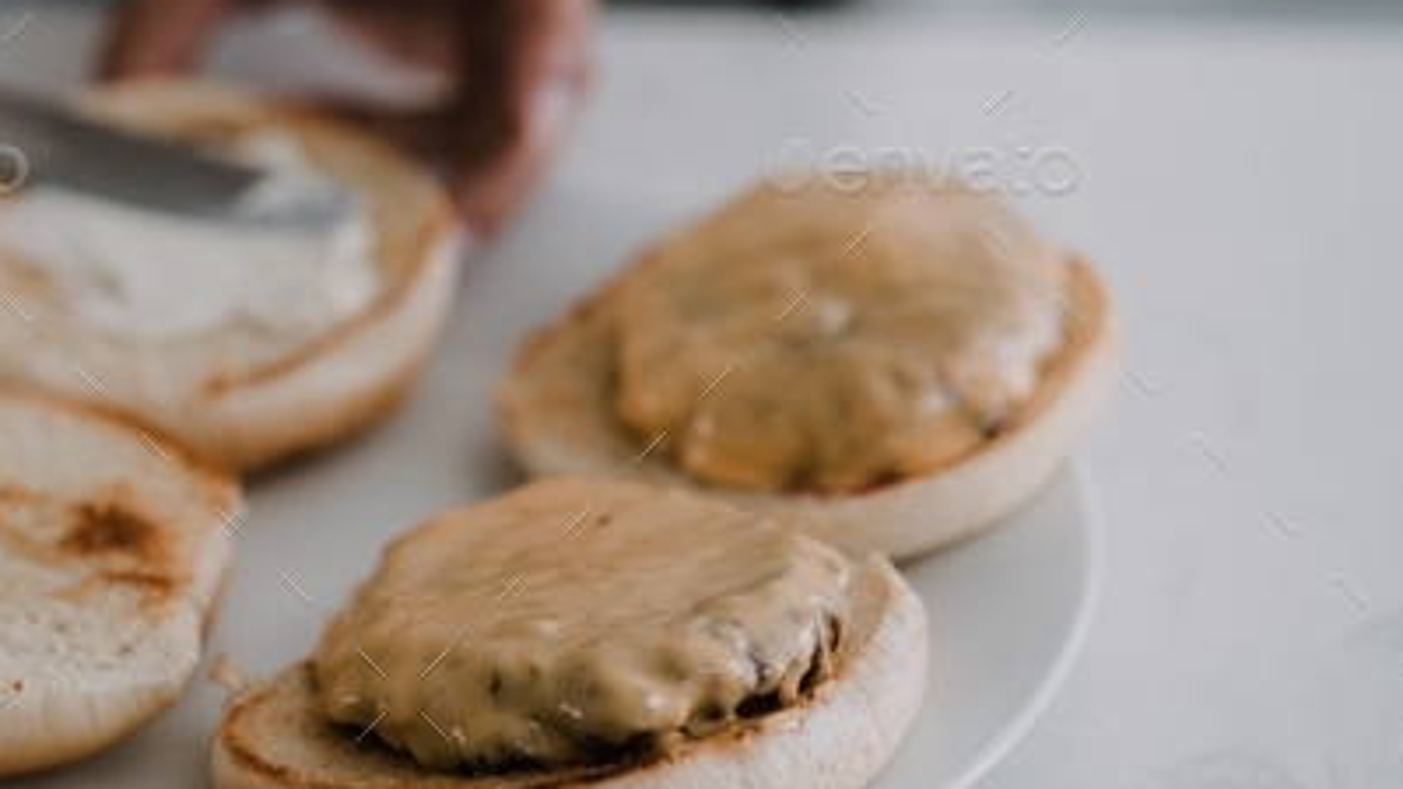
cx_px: 386
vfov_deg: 14.2
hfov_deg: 24.8
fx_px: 3162
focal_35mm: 85
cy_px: 333
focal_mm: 55
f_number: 2.5
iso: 1600
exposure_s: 1/320
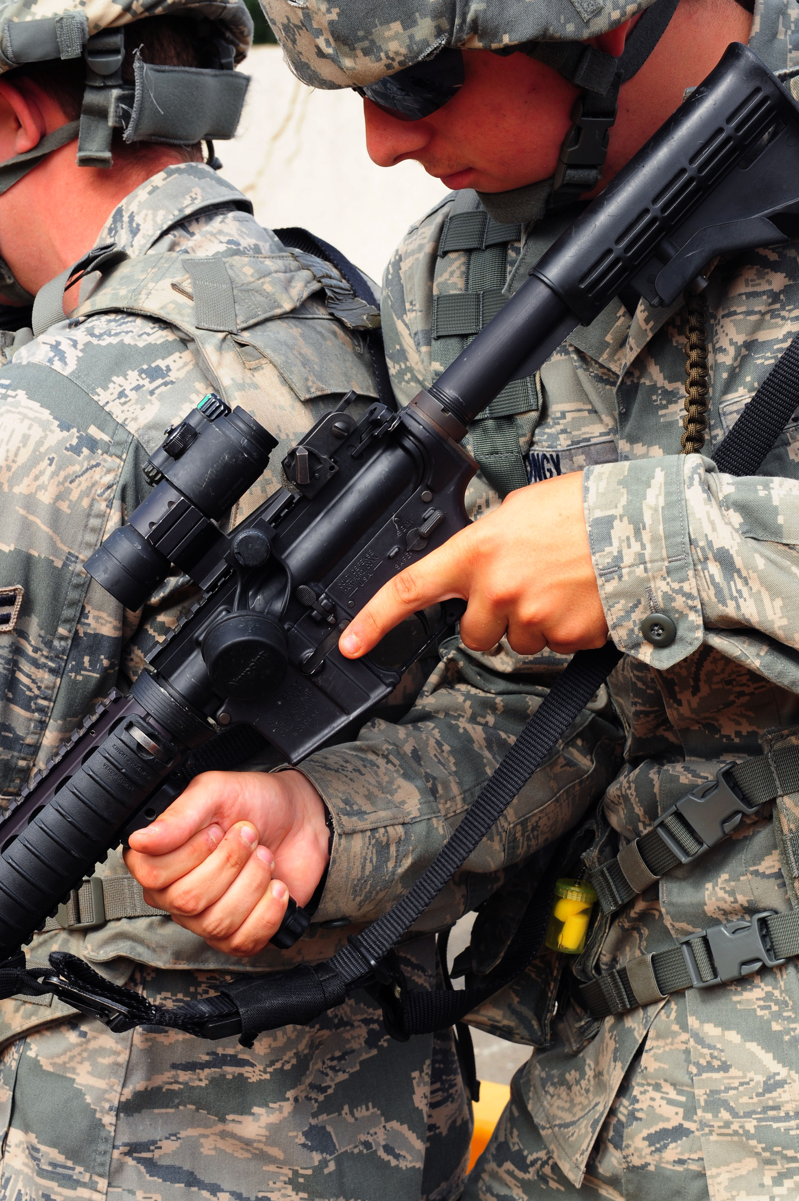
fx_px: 2333
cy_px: 600
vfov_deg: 28.9
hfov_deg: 19.4
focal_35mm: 70
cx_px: 400
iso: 320
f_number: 14
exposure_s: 1/125
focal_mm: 70
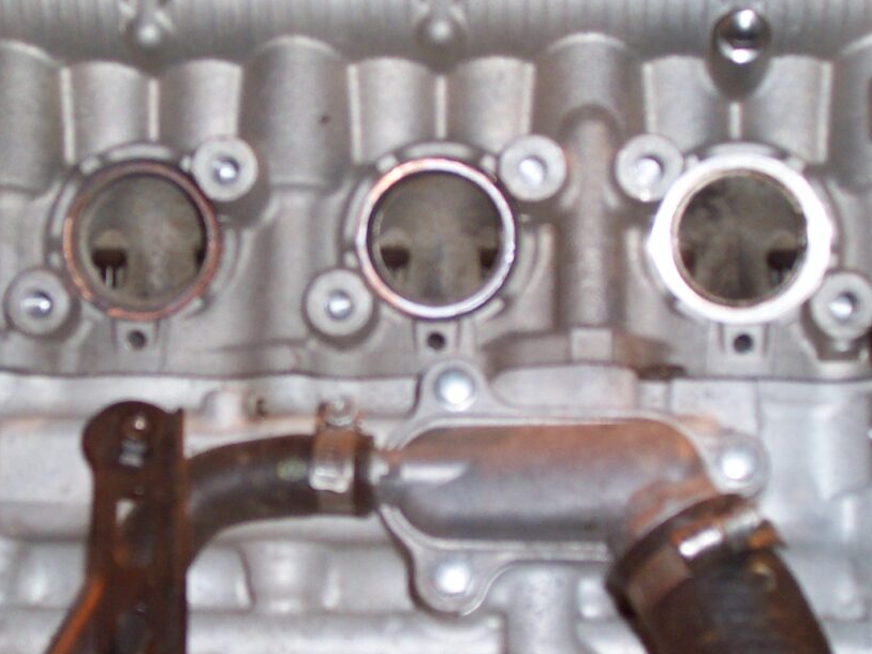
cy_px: 361
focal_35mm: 82
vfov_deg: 18.0
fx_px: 2066
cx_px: 292
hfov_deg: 23.7
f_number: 3.4
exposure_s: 1/2
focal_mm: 8.6
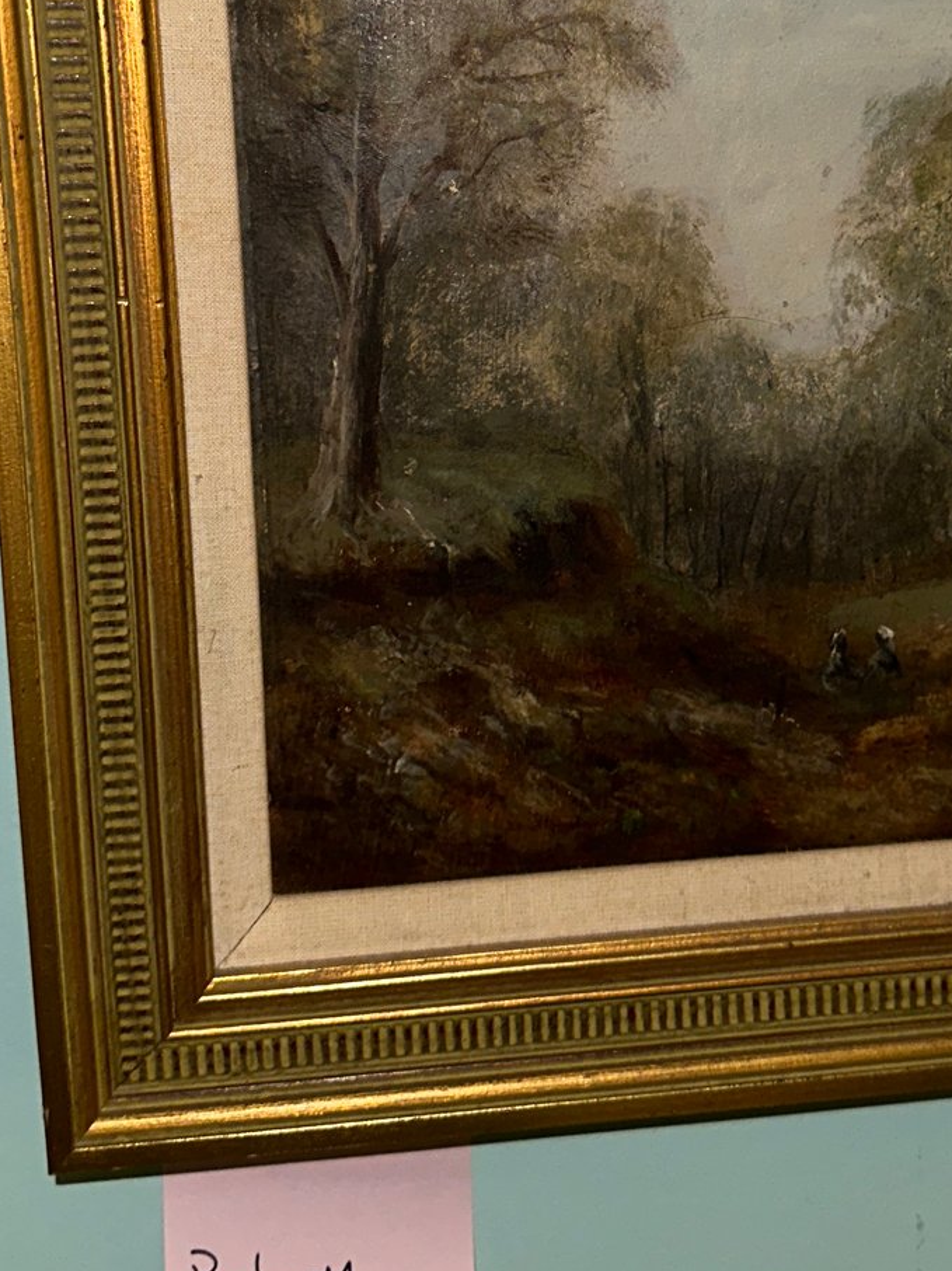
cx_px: 580
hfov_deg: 27.4
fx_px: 1944
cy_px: 286
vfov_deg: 35.2
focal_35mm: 53
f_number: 1.78
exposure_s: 1/17
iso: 125
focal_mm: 6.86
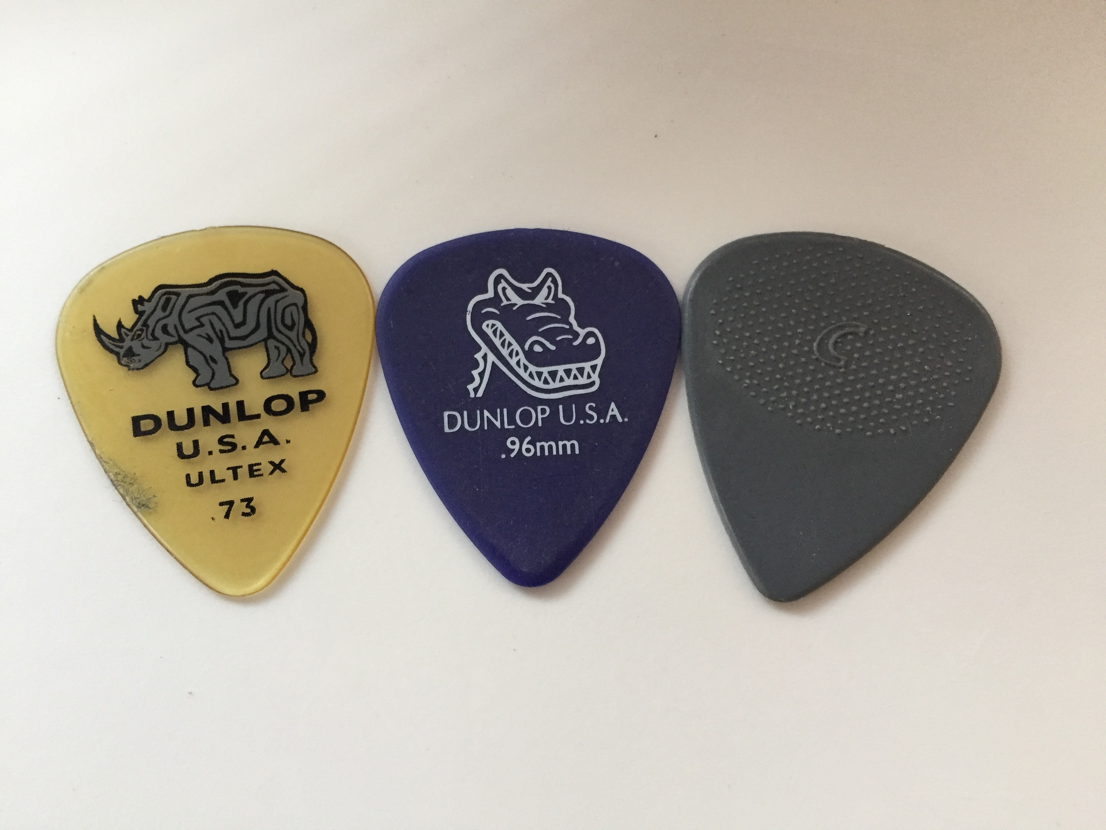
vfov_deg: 48.2
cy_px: 415
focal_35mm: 29
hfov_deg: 61.7
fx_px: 927
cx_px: 553
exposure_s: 1/30
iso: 160
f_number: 2.2
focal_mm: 4.15
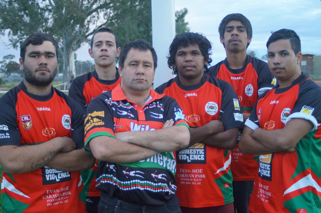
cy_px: 106
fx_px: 467
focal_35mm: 52
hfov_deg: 37.9
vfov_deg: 25.7
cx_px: 160
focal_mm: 35
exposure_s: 1/160
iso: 2000
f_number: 4
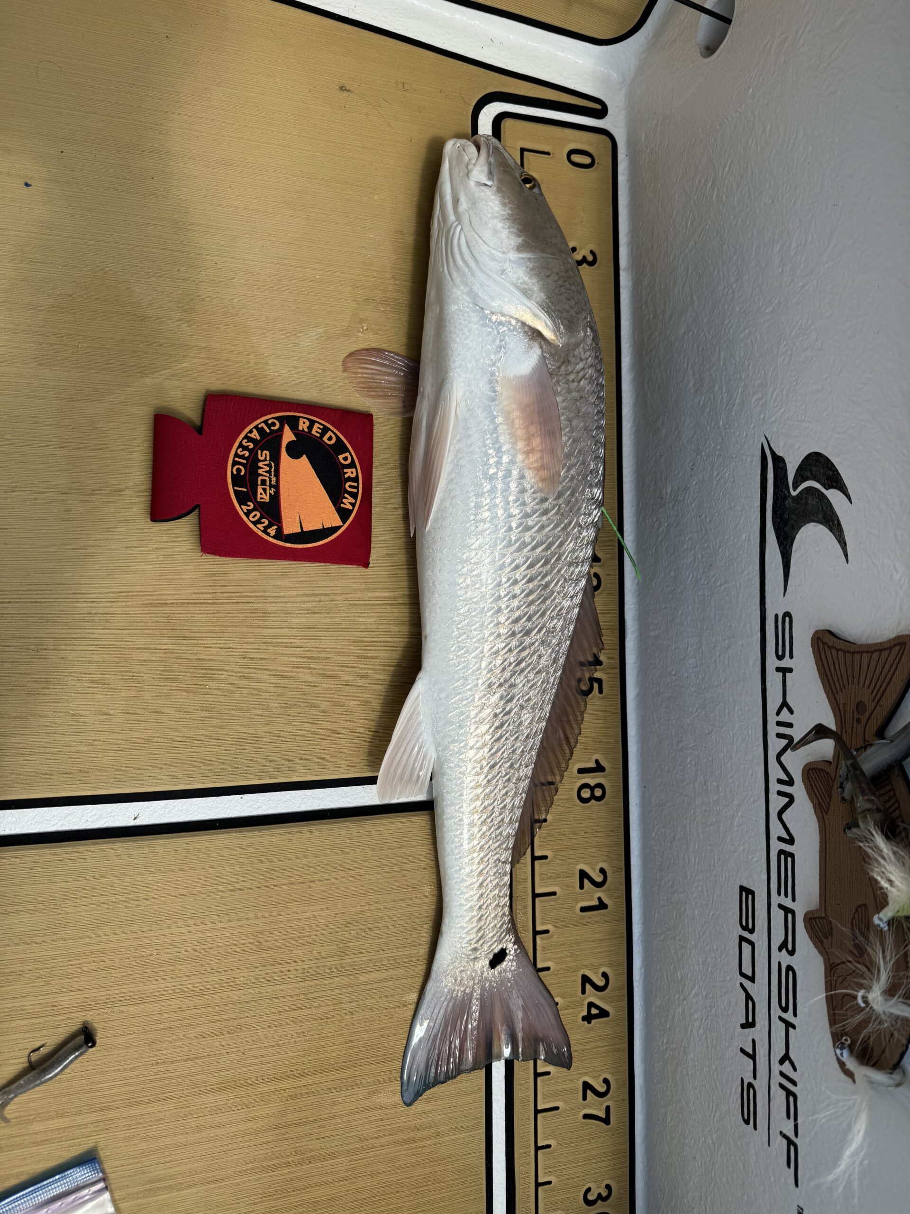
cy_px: 607
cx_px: 455
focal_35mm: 24
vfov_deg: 71.6
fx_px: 841
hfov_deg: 56.8
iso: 80
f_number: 1.78
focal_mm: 6.76
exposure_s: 1/6410
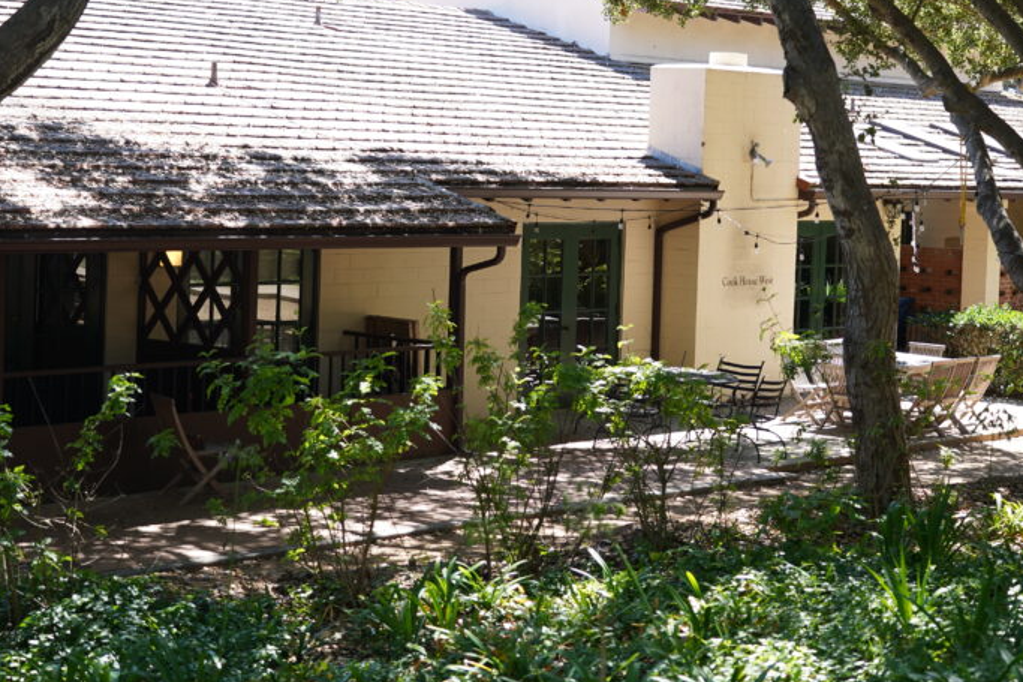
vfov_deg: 18.8
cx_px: 515
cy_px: 215
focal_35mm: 72
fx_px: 2045
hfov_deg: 28.1
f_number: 4
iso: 125
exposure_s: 1/160
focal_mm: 48
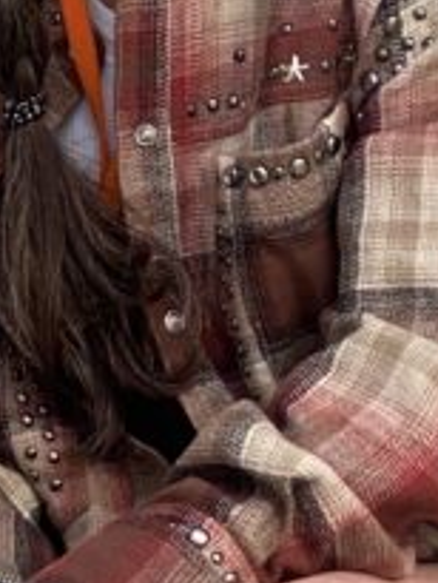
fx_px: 4382
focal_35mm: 260
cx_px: 154
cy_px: -114
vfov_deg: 7.5
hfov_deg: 5.7
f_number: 2
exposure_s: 1/304
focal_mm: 6
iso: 20
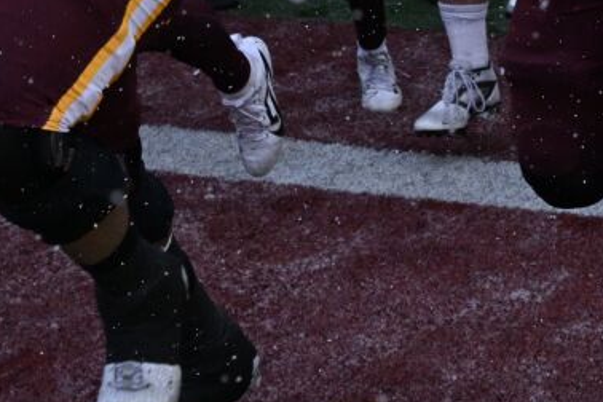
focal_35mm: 156
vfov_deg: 8.5
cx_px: 457
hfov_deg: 13.1
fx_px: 2618
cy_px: -278
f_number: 6.3
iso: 1250
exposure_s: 1/1250
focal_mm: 33.5
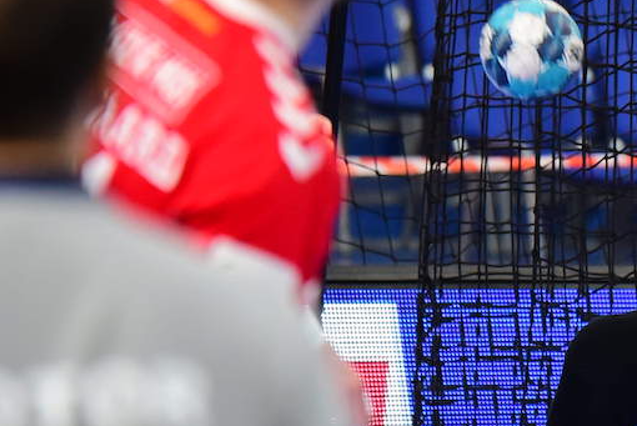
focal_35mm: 784
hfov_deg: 2.6
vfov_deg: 1.8
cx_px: 808
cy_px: 188
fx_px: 13884
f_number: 2.8
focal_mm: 200
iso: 2500
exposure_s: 1/1250
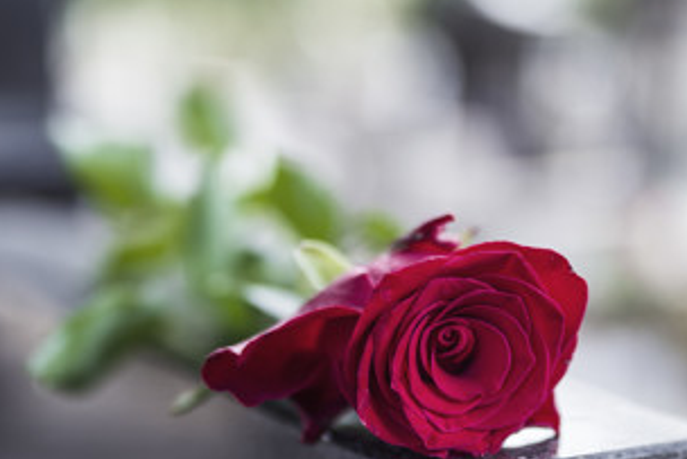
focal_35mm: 72
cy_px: 336
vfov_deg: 18.8
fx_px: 1375
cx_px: 176
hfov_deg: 27.7
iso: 80
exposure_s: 1/320
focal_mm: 35
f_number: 1.6
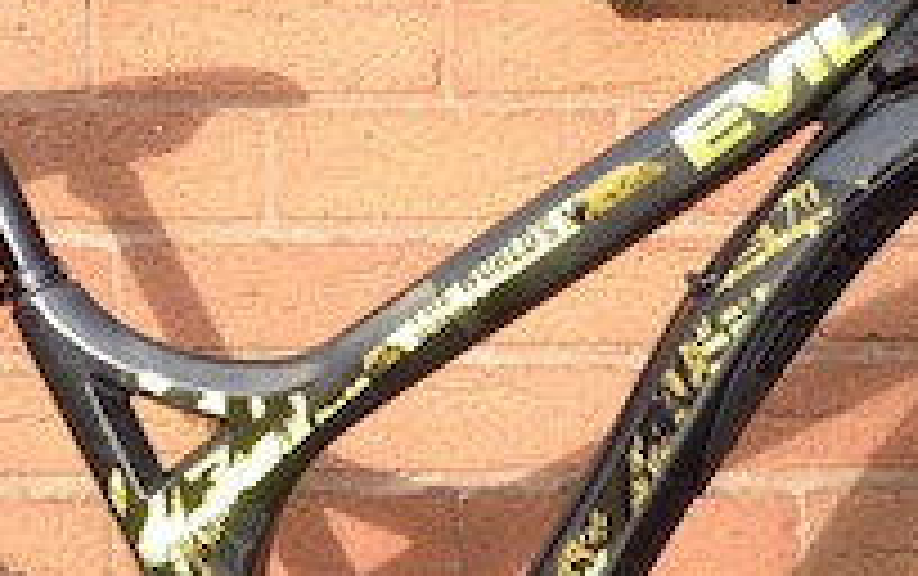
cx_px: 612
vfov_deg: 9.5
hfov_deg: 15.2
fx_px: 3431
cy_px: 680
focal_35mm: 137
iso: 50
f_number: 2.4
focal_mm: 4.12
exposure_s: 1/401
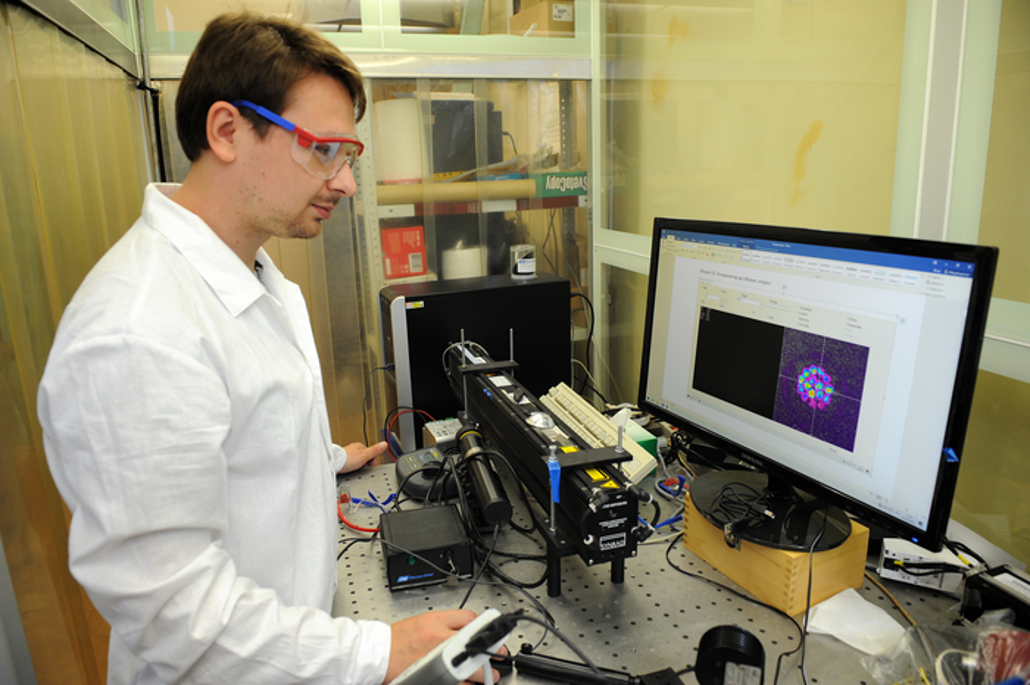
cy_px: 342
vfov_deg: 53.1
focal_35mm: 24
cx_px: 515
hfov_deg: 73.8
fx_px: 686
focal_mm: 24
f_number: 4.5
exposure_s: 1/160
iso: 1100
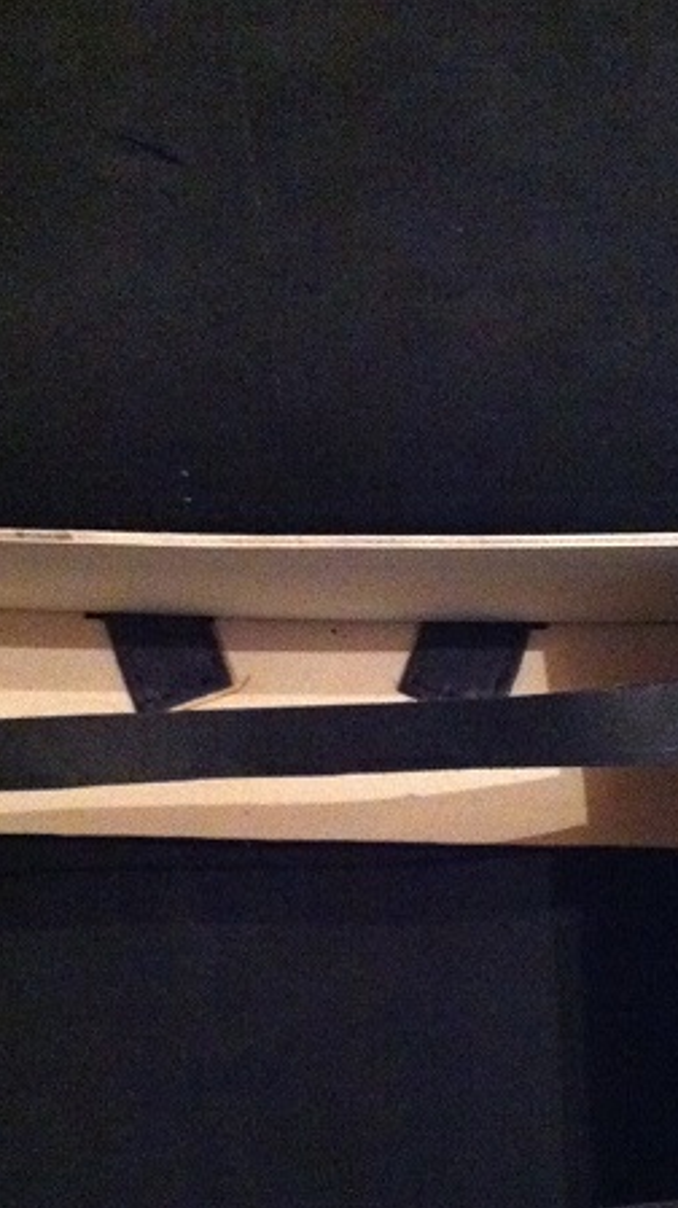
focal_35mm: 66
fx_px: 2113
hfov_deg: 18.2
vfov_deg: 31.7
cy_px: 767
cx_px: 348
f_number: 2.8
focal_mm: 3.85
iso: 1000
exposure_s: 1/15
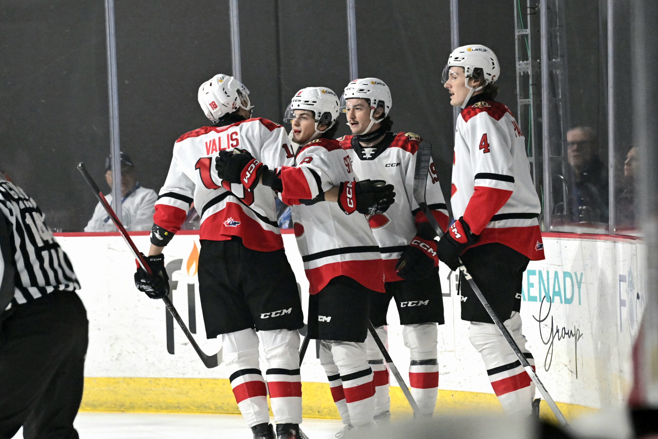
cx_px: 329
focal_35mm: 262
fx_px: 4789
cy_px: 220
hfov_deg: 7.9
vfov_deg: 5.2
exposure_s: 1/2000
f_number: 3.5
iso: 5000
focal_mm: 175
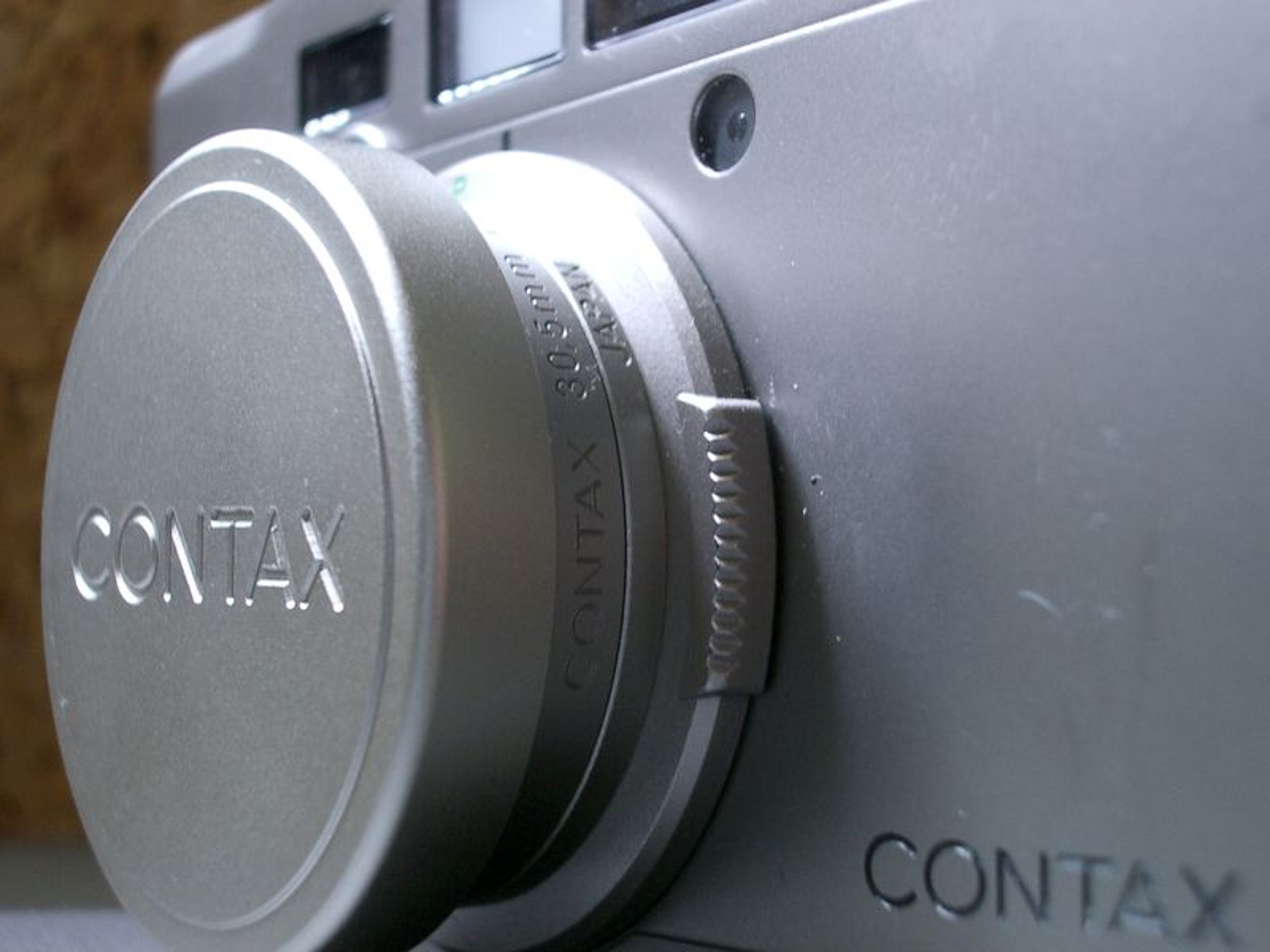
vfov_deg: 23.7
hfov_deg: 31.2
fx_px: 2275
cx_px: 635
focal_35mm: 62
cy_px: 476
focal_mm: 10.2
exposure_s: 1/10
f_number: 3.5
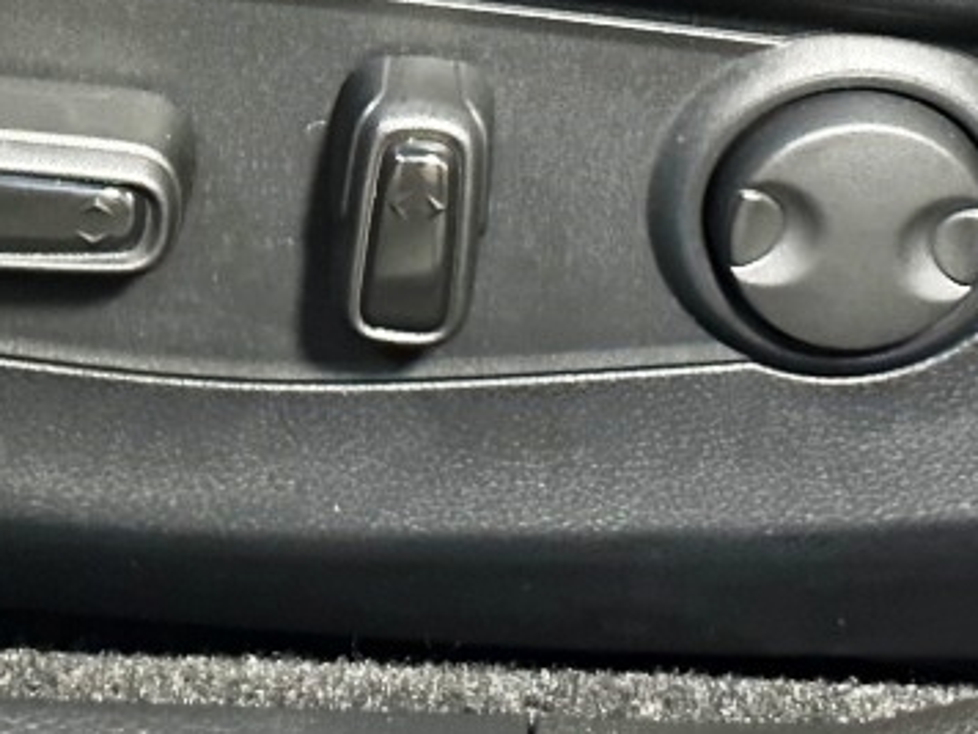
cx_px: 190
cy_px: -151
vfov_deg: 10.6
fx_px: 3899
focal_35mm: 138
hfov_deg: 14.2
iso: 640
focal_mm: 6.86
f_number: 1.78
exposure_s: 1/30
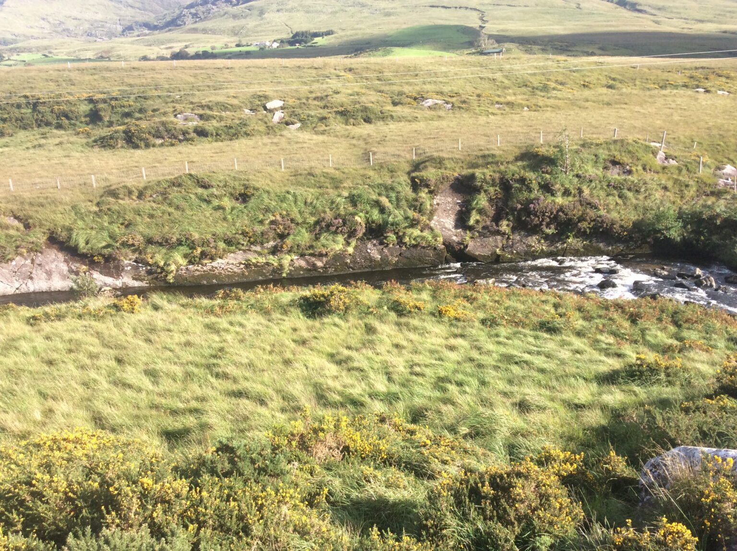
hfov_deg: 56.9
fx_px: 680
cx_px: 368
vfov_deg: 44.0
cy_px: 276
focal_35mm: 32
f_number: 2.4
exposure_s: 1/454
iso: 32
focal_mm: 3.3
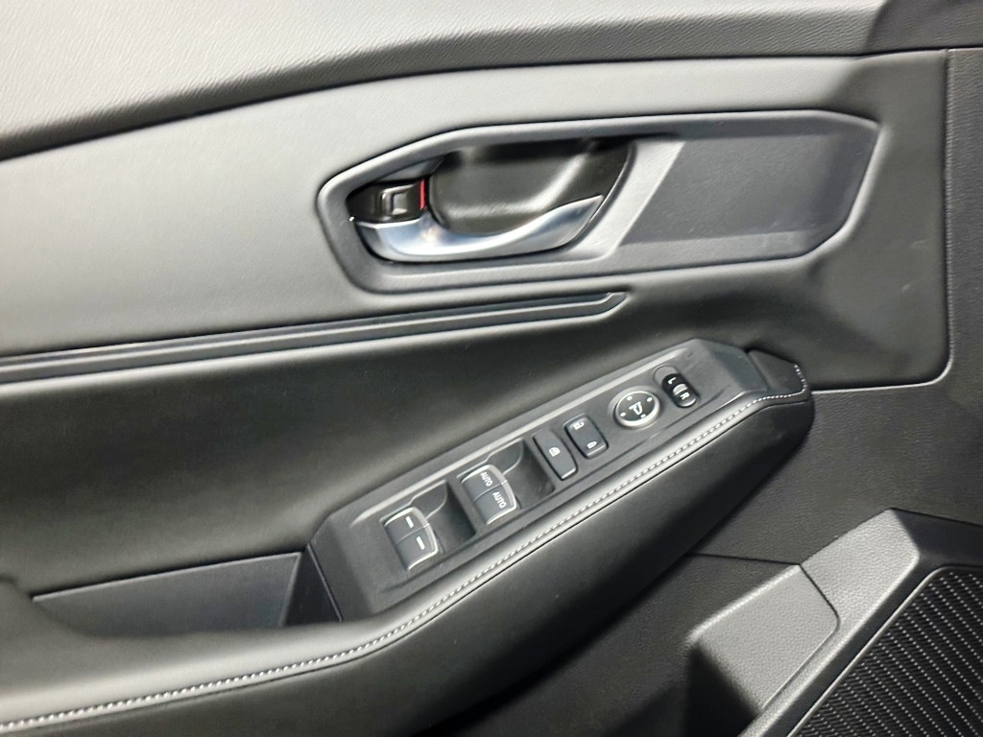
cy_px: 368
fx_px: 1363
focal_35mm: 48
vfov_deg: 30.3
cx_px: 492
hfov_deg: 39.7
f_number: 1.78
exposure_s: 1/30
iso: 500
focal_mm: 6.86
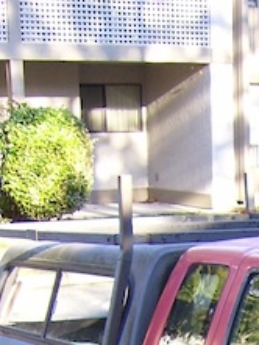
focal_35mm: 134
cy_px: 553
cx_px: 413
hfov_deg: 10.6
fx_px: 1336
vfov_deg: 13.6
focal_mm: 6
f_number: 2.7
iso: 80
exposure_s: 1/90
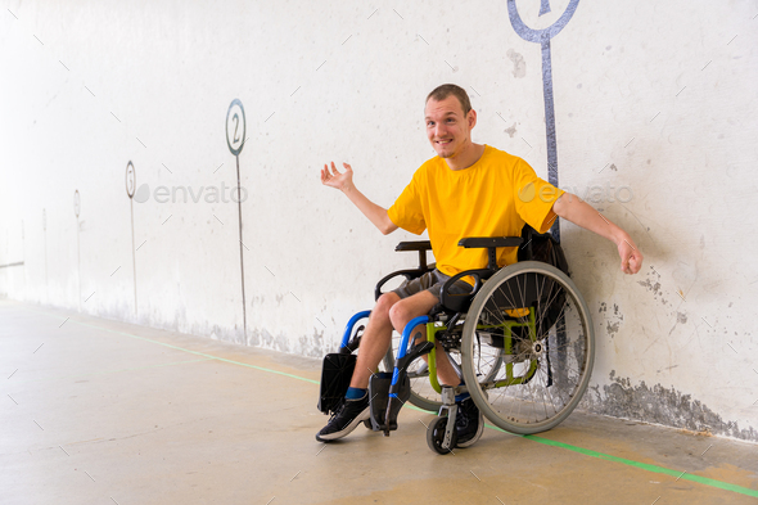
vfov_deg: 36.9
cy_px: 252
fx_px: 758
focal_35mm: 36
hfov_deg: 53.1
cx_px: 379
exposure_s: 1/160
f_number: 2.8
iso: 250
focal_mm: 36
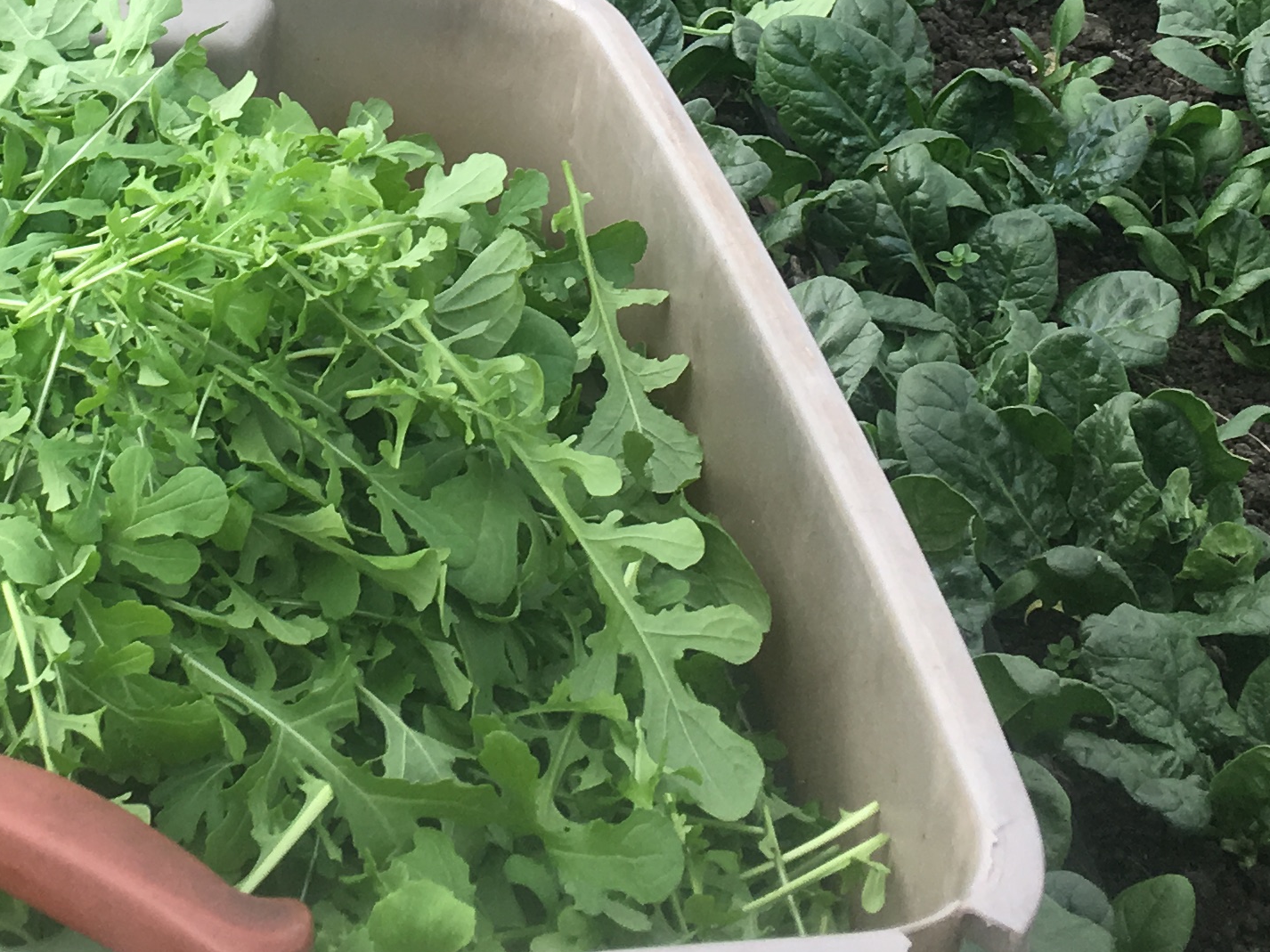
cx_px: 312
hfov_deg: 23.6
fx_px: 3008
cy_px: -126
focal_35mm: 82
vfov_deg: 17.3
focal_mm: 4.15
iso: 25
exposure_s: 1/285
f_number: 2.2
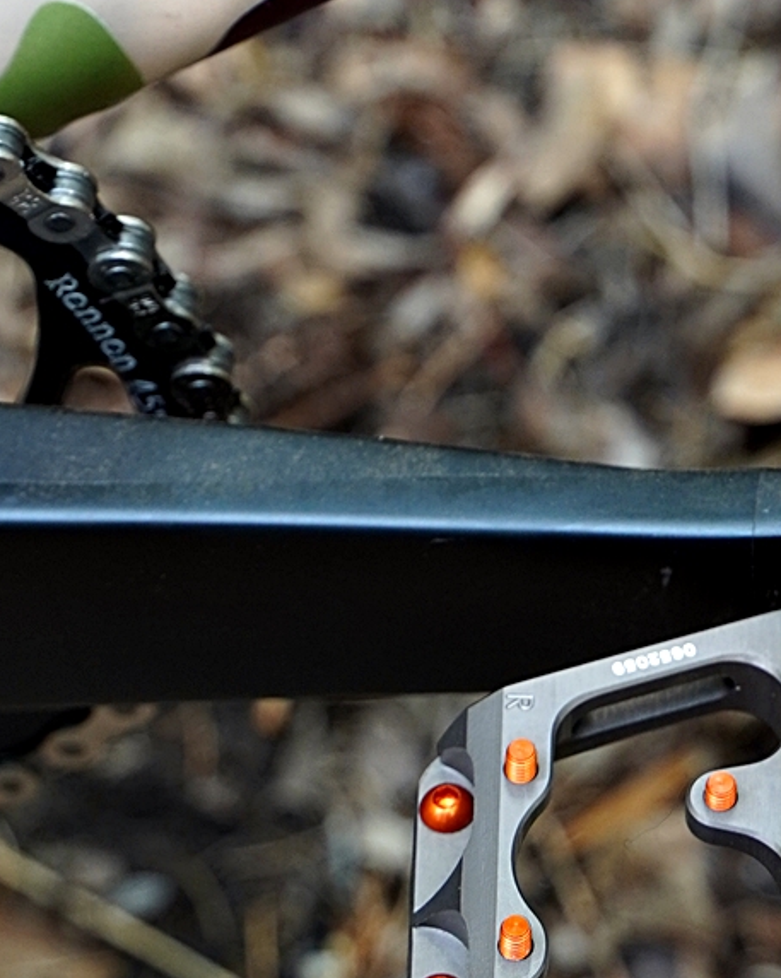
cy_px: -46
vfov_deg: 9.6
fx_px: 5768
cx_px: 829
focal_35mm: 199
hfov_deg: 7.7
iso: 400
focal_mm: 45
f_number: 4
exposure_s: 1/160
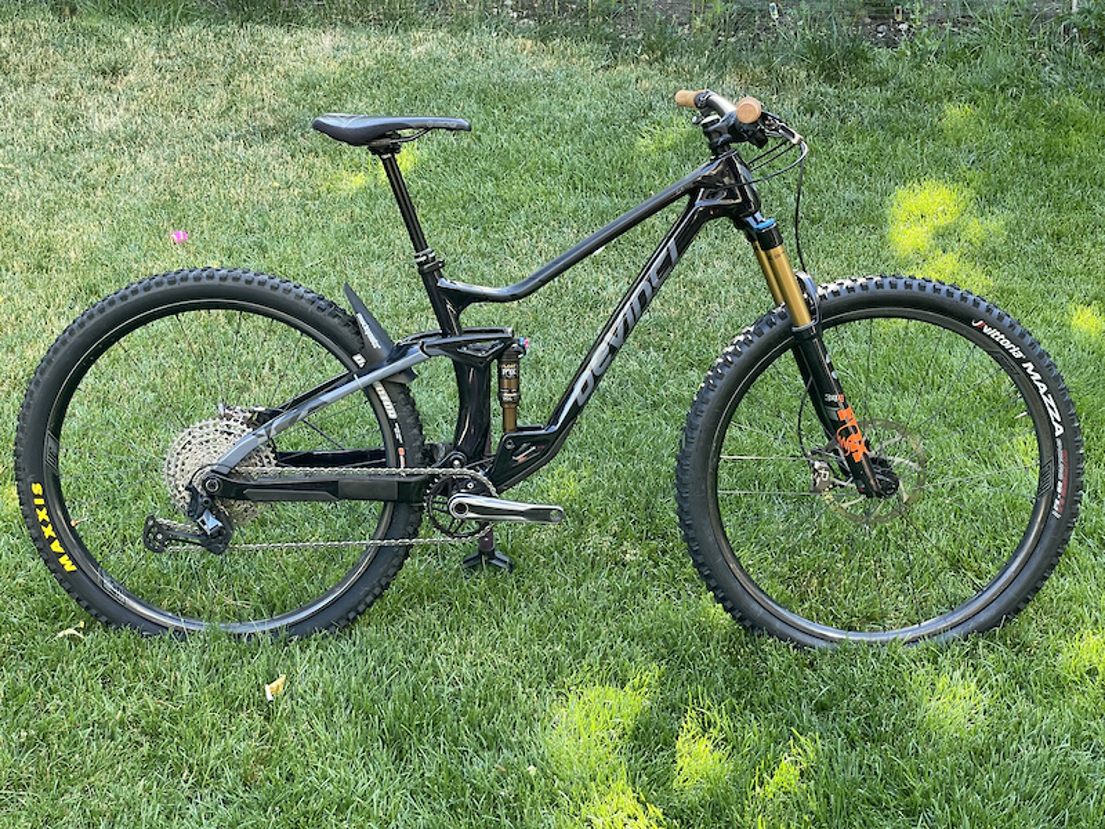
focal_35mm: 52
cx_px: 552
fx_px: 1660
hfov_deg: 36.8
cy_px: 414
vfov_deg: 28.0
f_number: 2
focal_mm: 6
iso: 80
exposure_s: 1/99
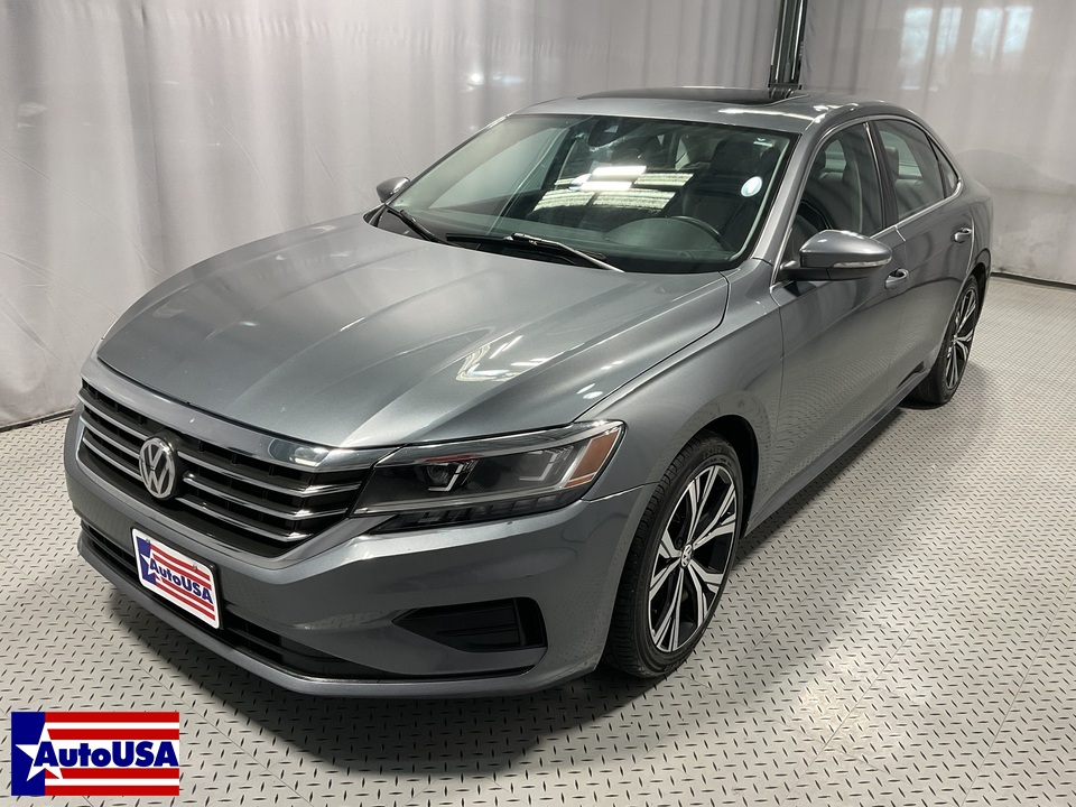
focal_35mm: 29
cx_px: 538
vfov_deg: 48.2
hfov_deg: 61.7
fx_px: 901
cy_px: 404
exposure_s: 1/120
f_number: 1.8
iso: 64
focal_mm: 3
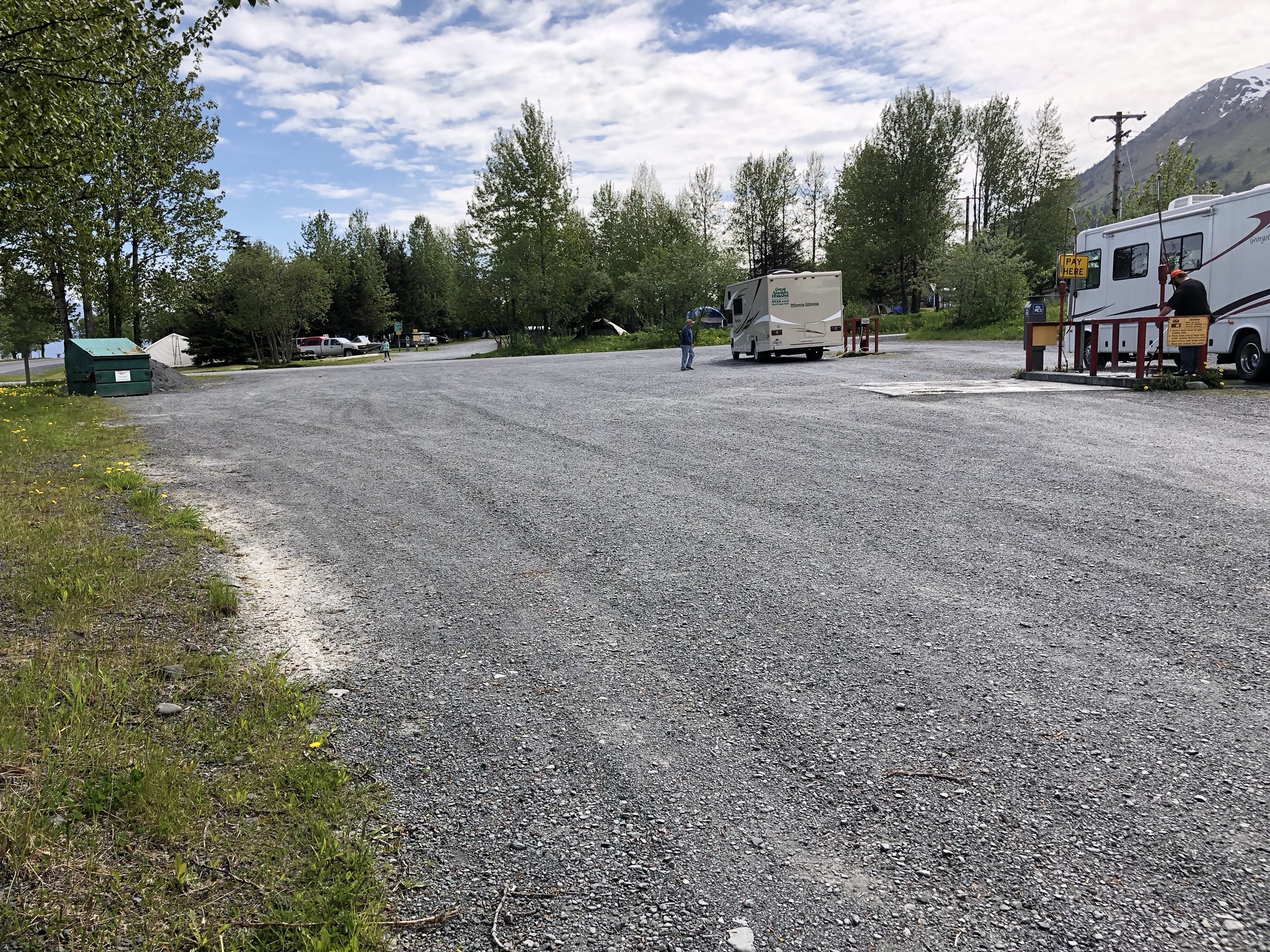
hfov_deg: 63.4
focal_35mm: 28
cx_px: 635
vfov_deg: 49.7
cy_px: 476
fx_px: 1027
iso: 20
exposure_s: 1/1412
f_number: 1.8
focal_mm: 4
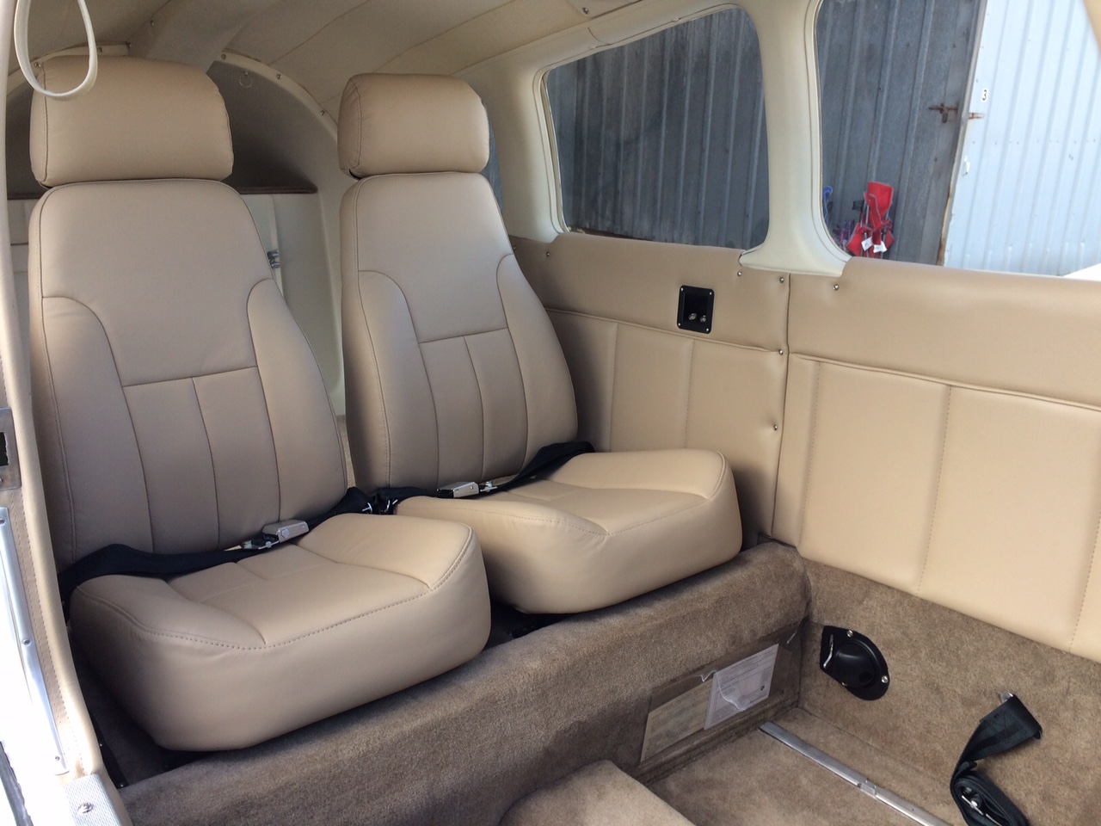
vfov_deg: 48.2
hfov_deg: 61.7
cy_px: 413
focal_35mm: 29
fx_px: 922
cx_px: 550
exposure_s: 1/120
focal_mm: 4.15
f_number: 2.2
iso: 40
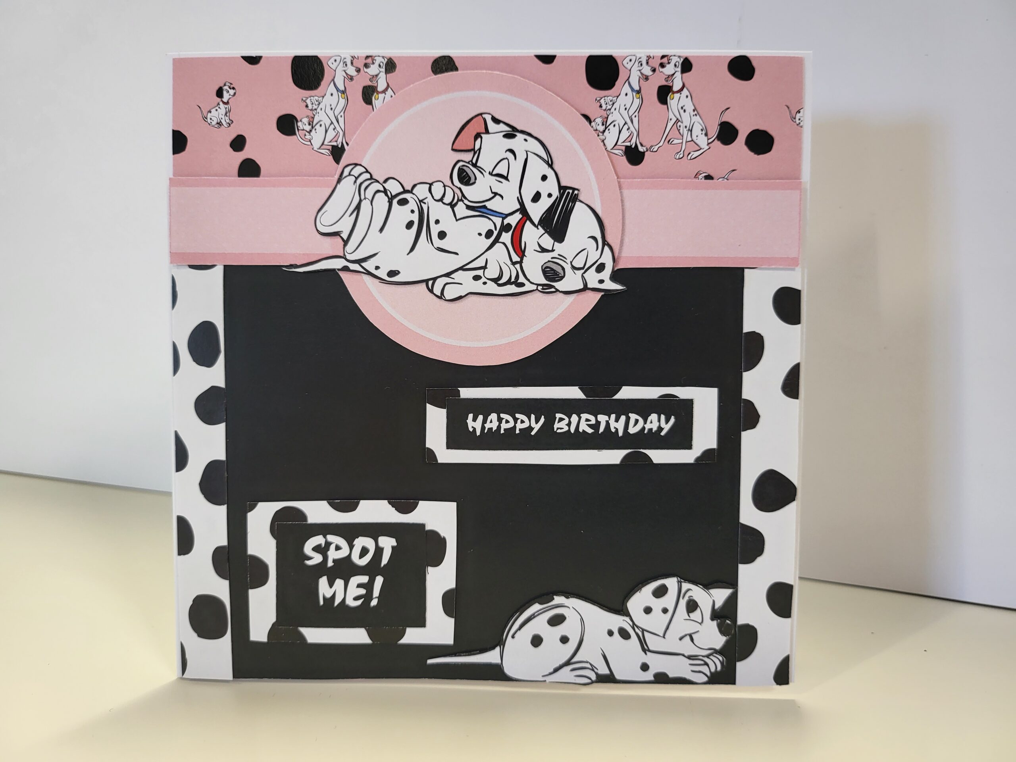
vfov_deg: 56.8
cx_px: 508
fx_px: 704
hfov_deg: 71.6
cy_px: 381
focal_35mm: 24
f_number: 1.8
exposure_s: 1/100
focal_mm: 5
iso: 200
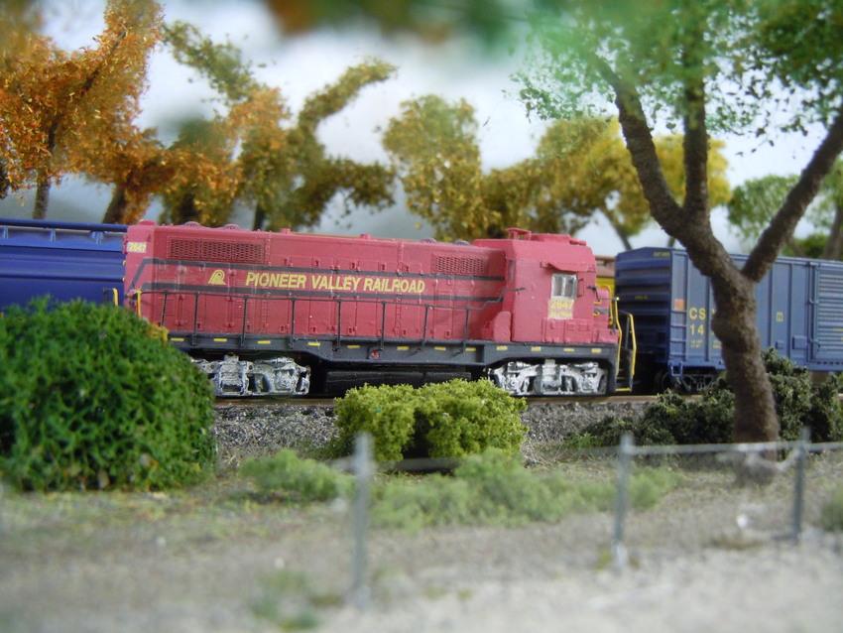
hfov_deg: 47.9
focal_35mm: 39
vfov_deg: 36.8
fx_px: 950
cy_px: 316
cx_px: 422
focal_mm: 7.1
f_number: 3.7
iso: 400
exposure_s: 1/3
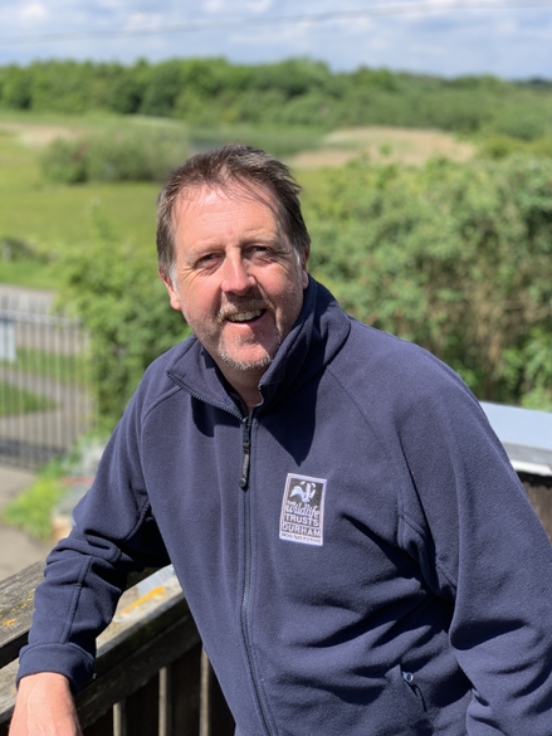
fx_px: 1126
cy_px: 370
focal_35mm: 53
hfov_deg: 27.5
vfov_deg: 36.2
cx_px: 276
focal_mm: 6
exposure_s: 1/761
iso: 16
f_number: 2.4
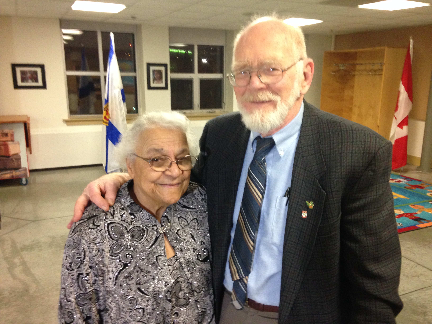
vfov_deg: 42.9
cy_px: 162
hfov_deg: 55.4
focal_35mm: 33
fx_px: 412
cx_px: 216
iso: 320
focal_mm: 4.12
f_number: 2.4
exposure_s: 1/20
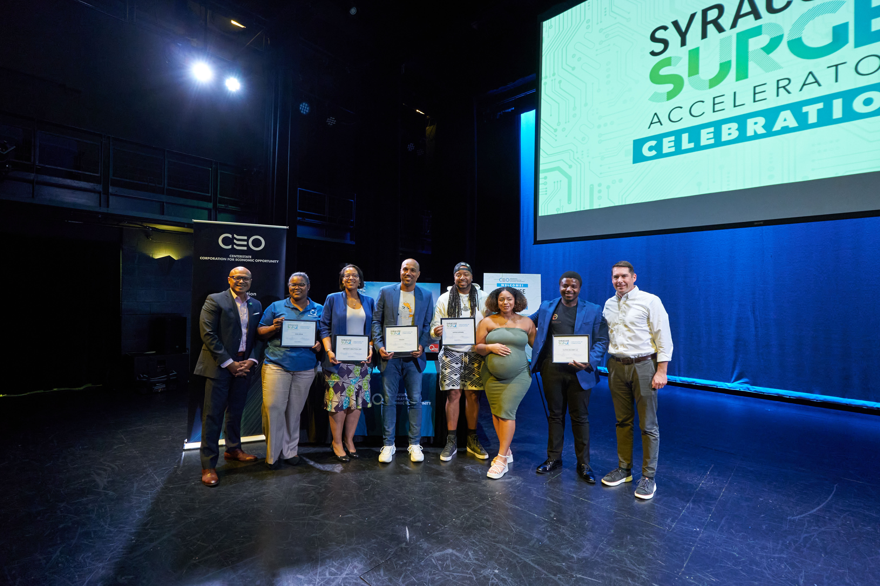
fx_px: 391
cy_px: 293
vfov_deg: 73.7
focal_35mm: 16
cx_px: 440
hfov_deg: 96.7
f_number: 5
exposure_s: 1/200
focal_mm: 16
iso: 5000
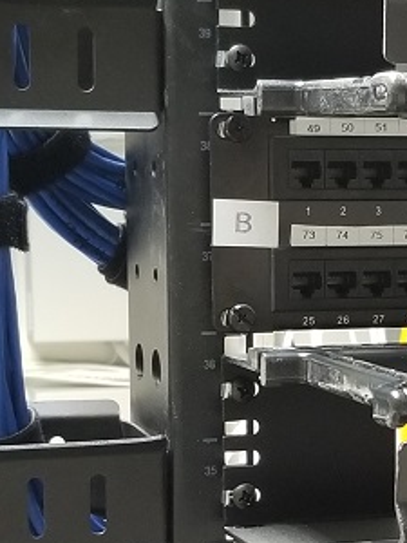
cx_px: 413
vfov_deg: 27.3
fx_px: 1097
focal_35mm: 70
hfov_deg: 20.3
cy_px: 430
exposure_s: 1/17
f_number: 1.7
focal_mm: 4.3
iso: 200
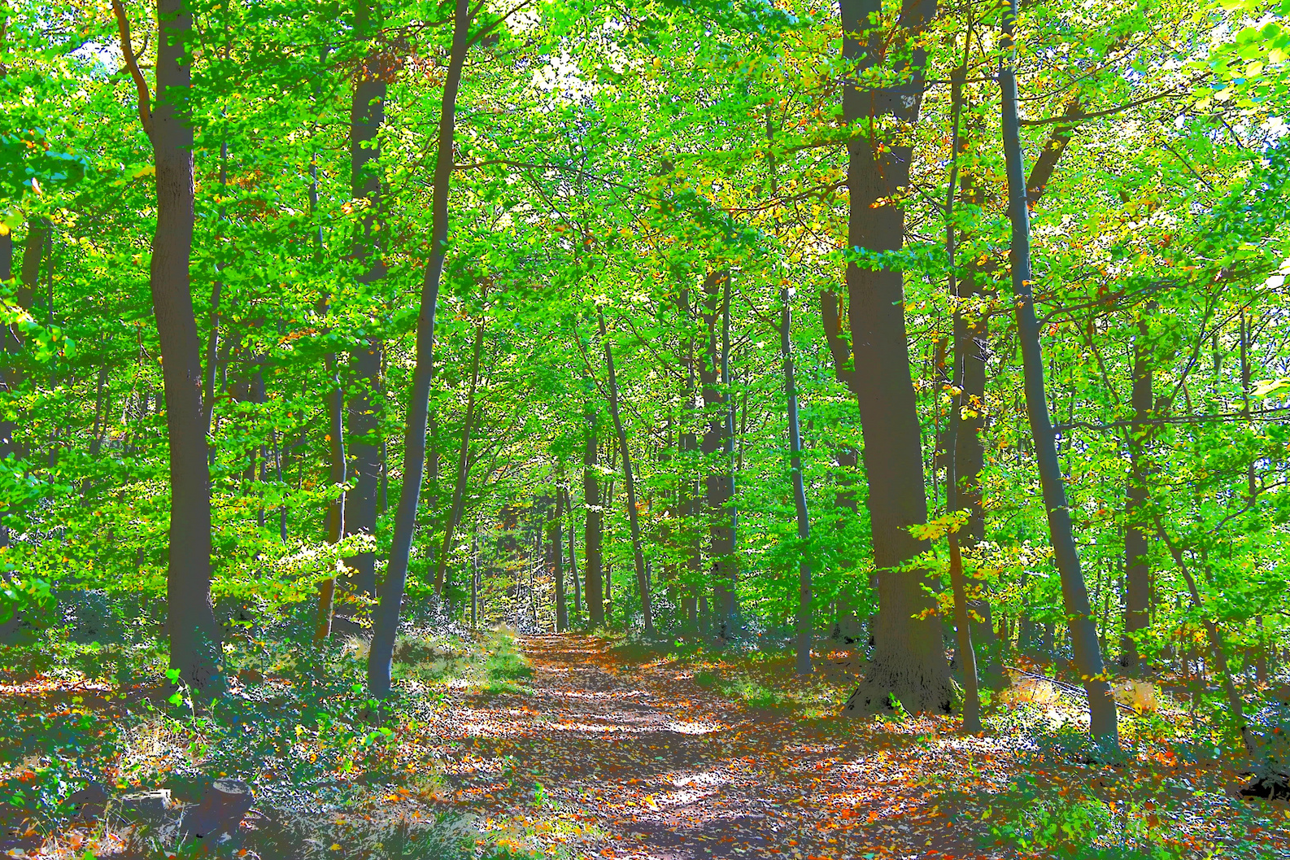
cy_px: 430
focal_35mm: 48
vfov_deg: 28.3
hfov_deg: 41.5
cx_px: 654
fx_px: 1702
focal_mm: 31
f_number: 5
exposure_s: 1/100
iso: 400
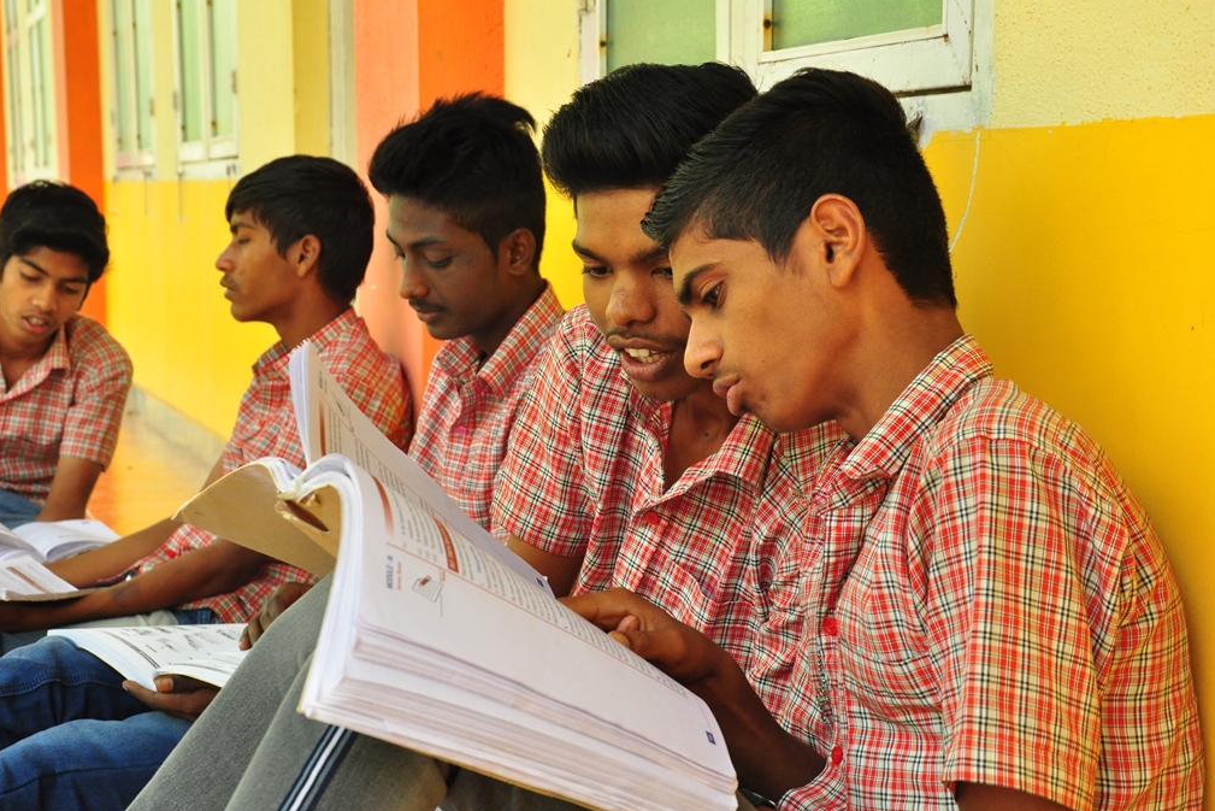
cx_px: 601
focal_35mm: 73
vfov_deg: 18.7
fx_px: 2464
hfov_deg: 27.7
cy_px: 405
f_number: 8
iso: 1000
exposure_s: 1/125
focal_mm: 48
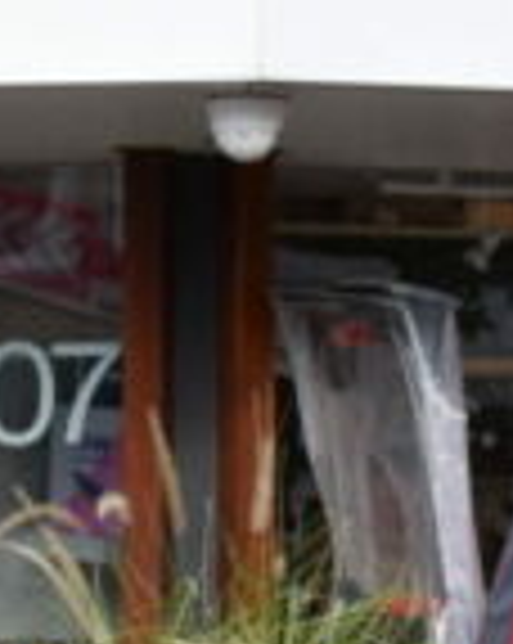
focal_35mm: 377
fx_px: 7170
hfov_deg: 4.0
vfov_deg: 5.1
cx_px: -562
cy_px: 567
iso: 800
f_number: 14
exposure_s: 1/320
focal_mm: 30
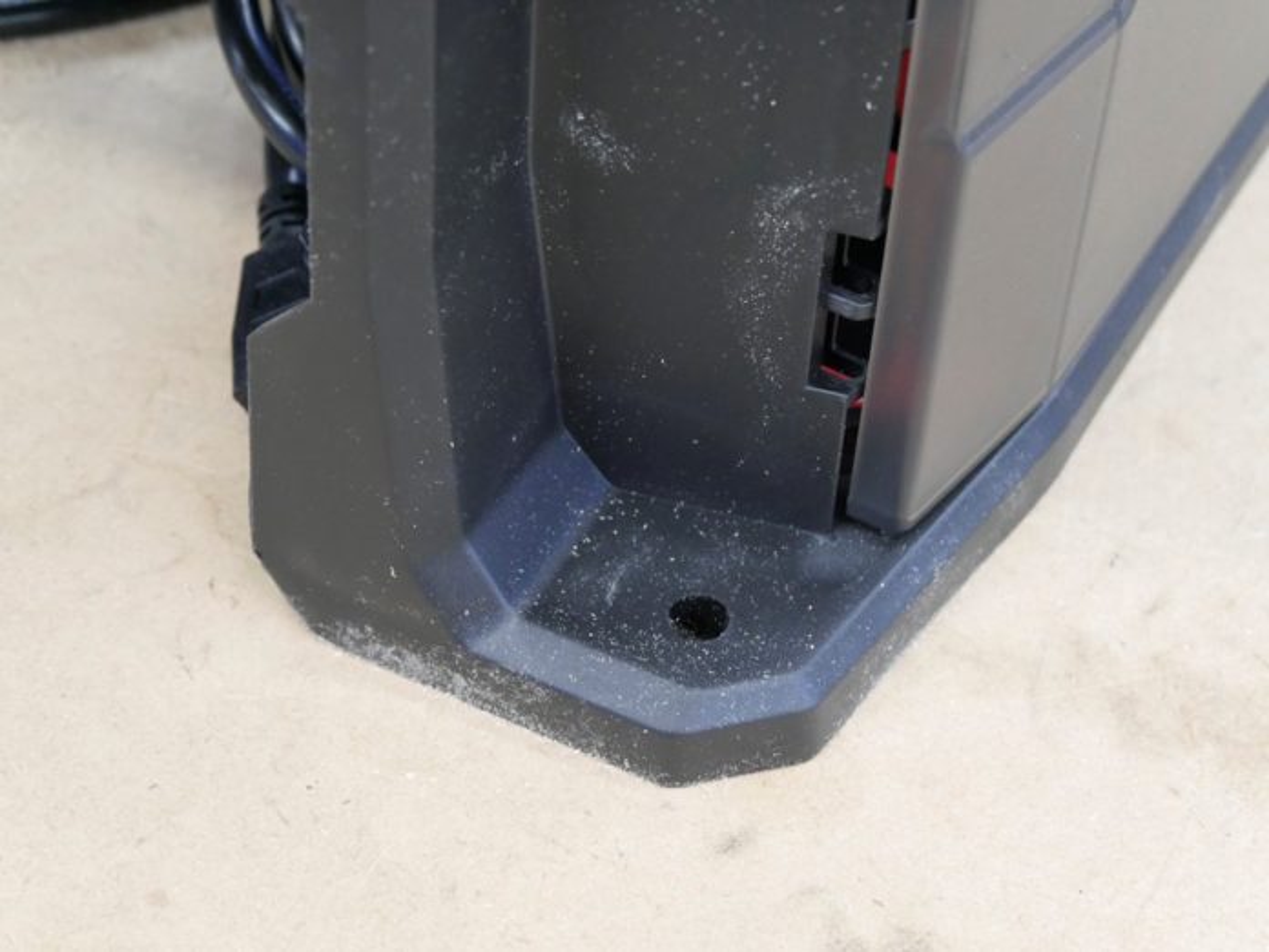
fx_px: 3373
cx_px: 634
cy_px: 476
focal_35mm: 92
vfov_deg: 16.1
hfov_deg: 21.3
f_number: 4.9
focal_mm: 46
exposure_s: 1/60
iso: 3200
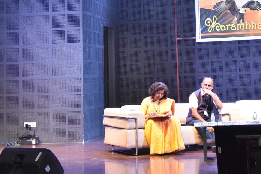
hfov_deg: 24.5
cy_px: 13
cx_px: 191
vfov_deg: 16.4
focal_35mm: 82
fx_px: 594
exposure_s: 1/125
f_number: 5
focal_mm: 26
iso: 1600
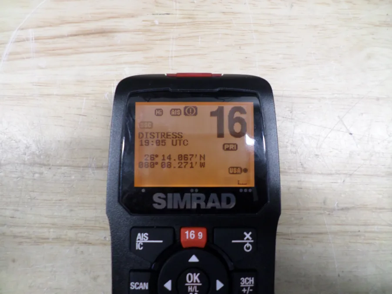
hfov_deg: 69.4
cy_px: 147
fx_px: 283
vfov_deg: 54.9
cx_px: 196
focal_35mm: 25
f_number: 2.5
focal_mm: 4.5
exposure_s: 1/30
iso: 240
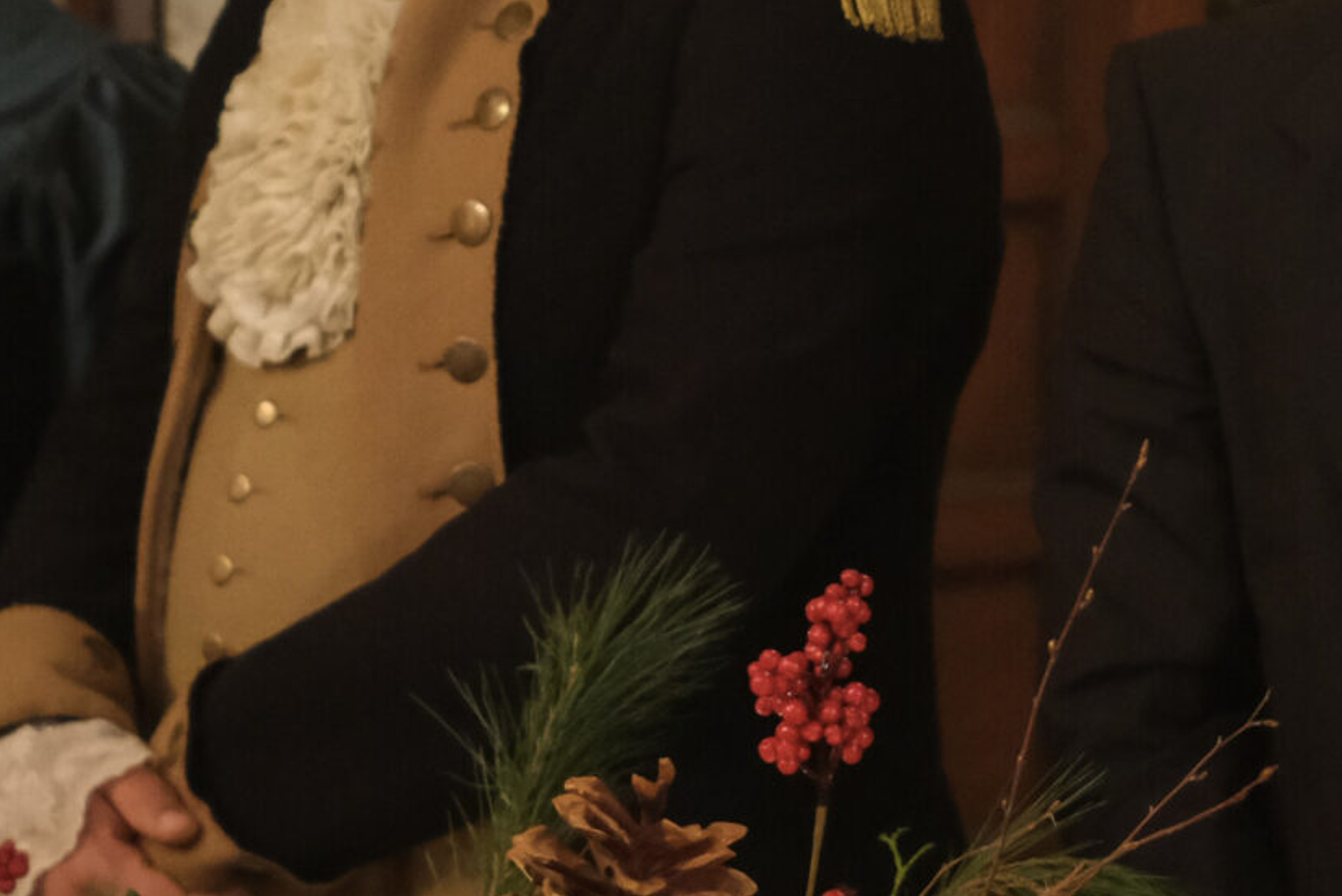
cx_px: 1188
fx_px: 6115
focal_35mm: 164
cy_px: 523
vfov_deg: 8.4
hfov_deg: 12.4
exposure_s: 1/125
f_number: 2.2
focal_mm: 35
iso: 6400
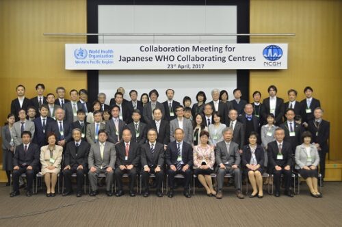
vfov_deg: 29.8
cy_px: 114
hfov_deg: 43.7
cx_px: 171
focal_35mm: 45
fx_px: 427
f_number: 4.5
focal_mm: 30
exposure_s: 1/50
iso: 400
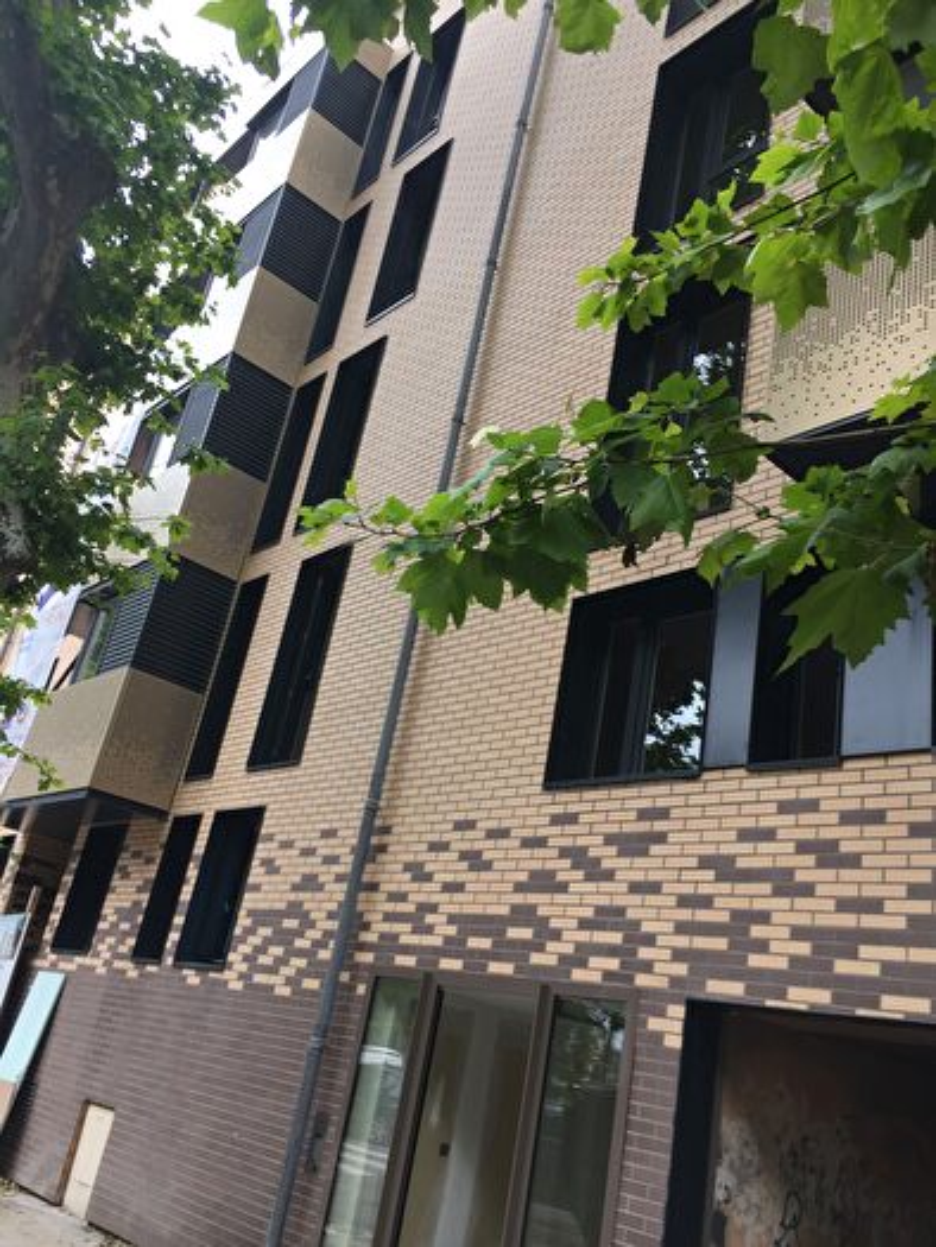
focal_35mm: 29
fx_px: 1045
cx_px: 468
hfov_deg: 48.2
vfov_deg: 61.6
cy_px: 624
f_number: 2.2
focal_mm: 4.15
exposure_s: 1/276
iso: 32
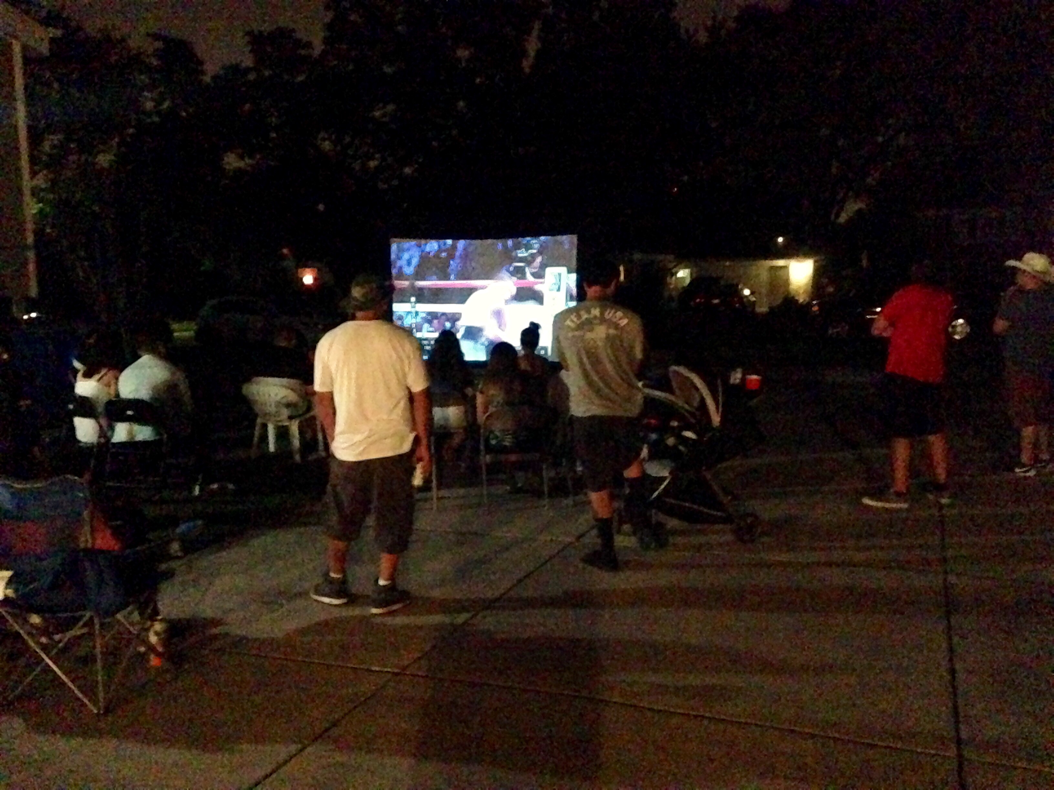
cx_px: 527
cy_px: 395
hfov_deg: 55.4
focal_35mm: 33
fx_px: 1005
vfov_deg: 42.9
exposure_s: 1/15
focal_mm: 4.12
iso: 3200
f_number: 2.4
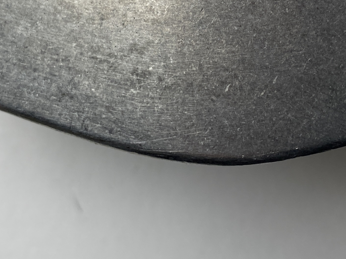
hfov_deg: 26.2
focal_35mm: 74
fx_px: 739
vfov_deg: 19.7
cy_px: 46
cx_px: 235
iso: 32
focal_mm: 4.25
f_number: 1.8
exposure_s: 1/224
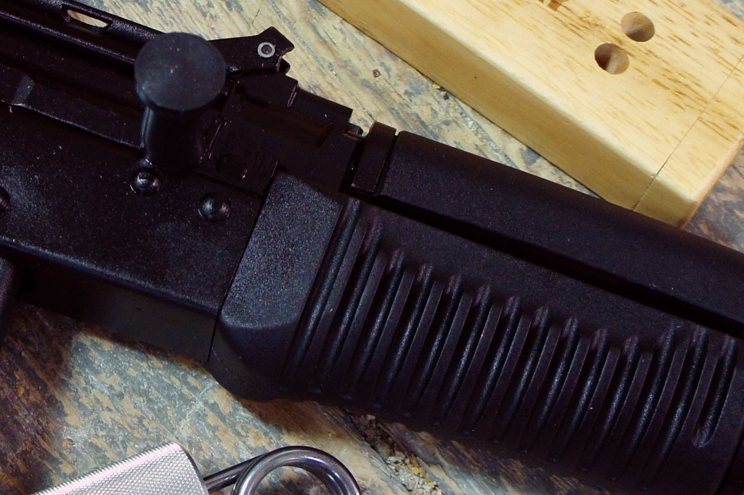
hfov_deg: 19.5
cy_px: 157
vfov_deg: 13.3
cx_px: 90
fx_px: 2127
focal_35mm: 103
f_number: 4
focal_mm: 22
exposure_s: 1/20
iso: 800
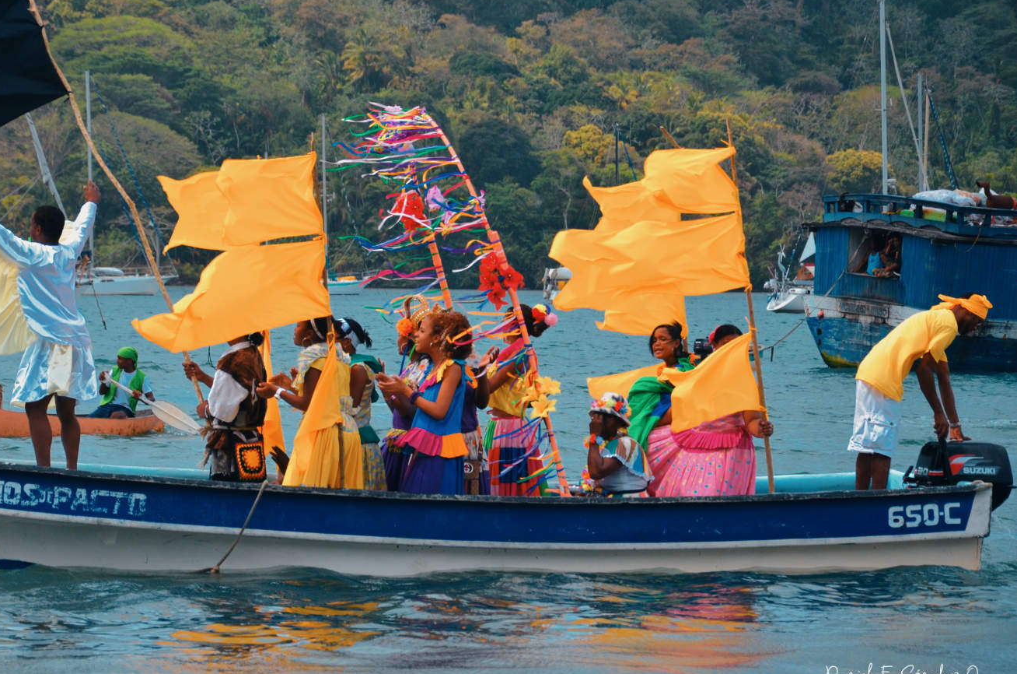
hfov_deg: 11.4
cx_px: 442
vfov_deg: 7.6
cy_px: 328
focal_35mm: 181
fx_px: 5090
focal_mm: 105
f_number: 7.1
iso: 200
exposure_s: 1/200
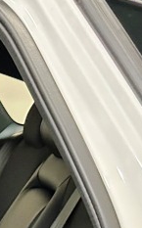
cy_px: 342
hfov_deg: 9.7
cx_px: -244
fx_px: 696
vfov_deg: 16.9
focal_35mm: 112
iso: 640
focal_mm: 6.86
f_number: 1.78
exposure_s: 1/40
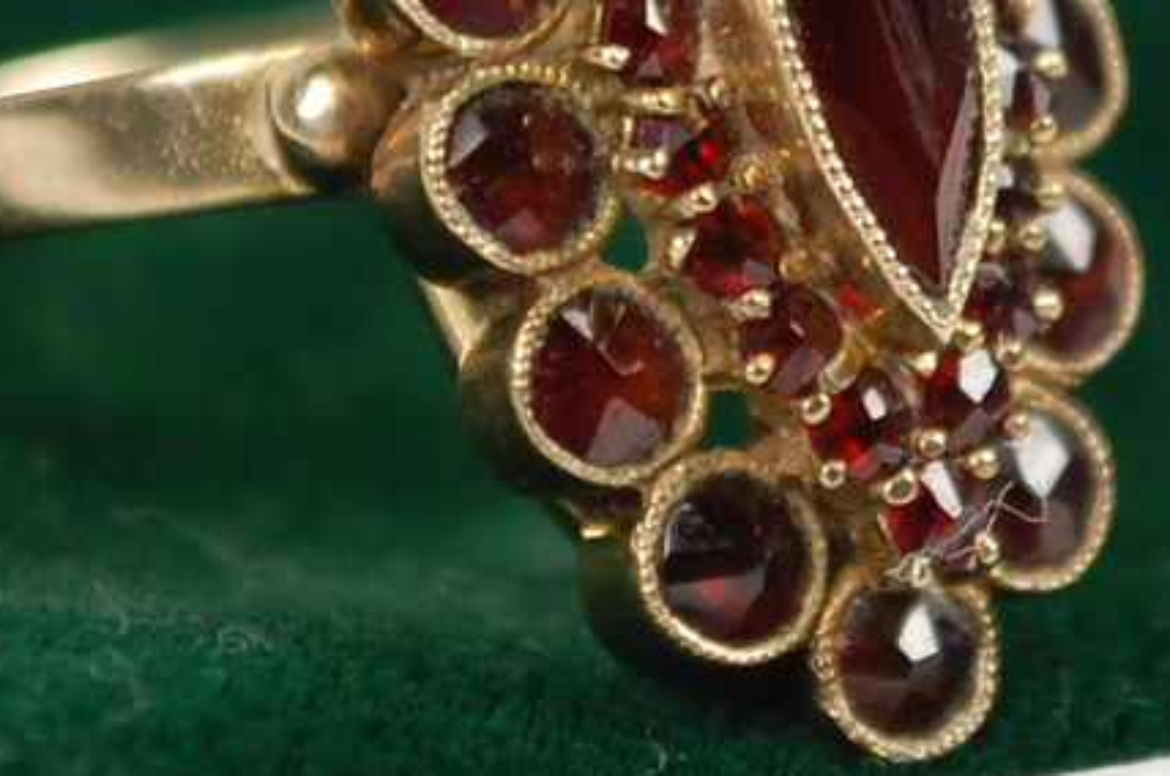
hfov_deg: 6.3
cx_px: 642
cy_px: 14
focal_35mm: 328
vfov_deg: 4.2
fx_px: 10643
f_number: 5.6
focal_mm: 55
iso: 250
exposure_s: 1/125
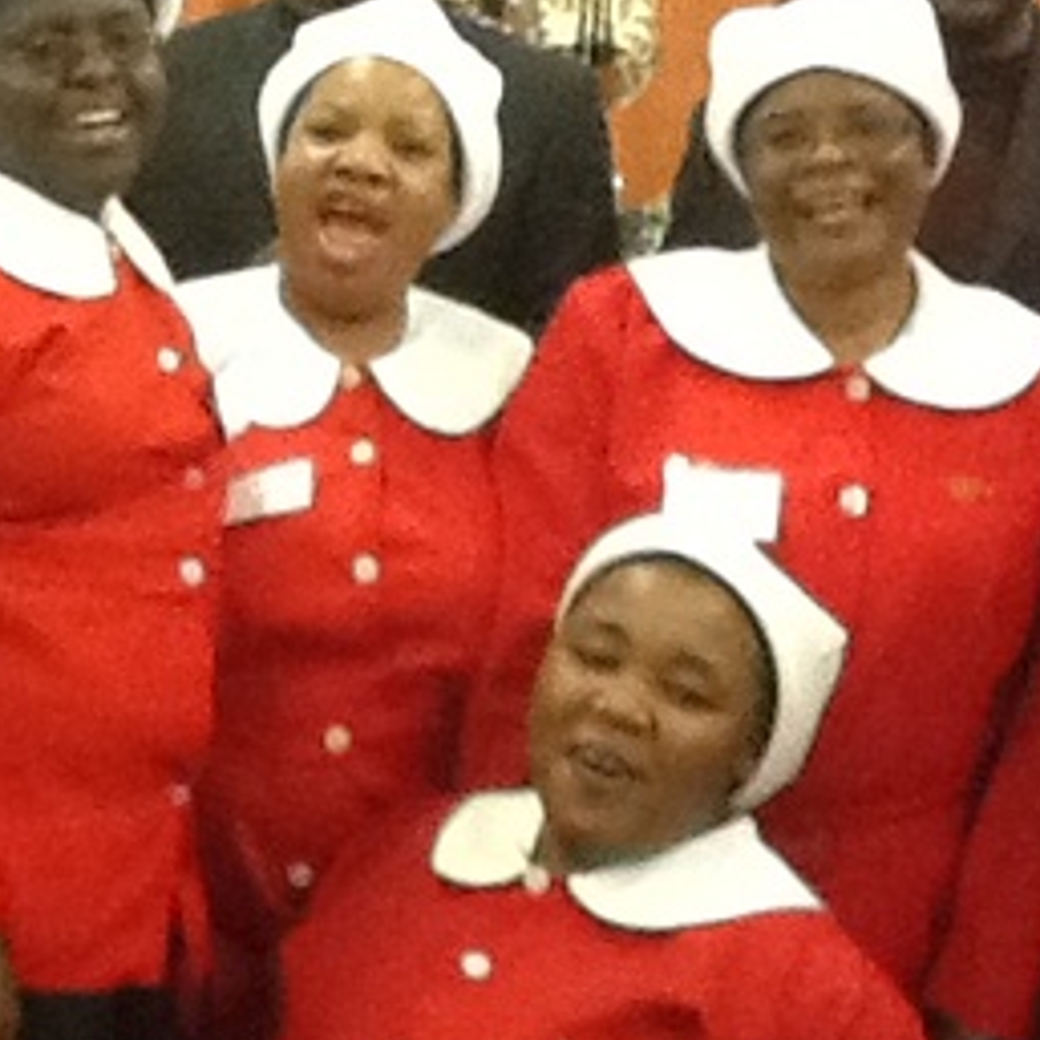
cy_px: 480
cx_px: -174
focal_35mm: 77
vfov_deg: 22.5
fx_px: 2617
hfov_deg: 21.1
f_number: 2.4
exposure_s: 1/15
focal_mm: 2.03
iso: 400
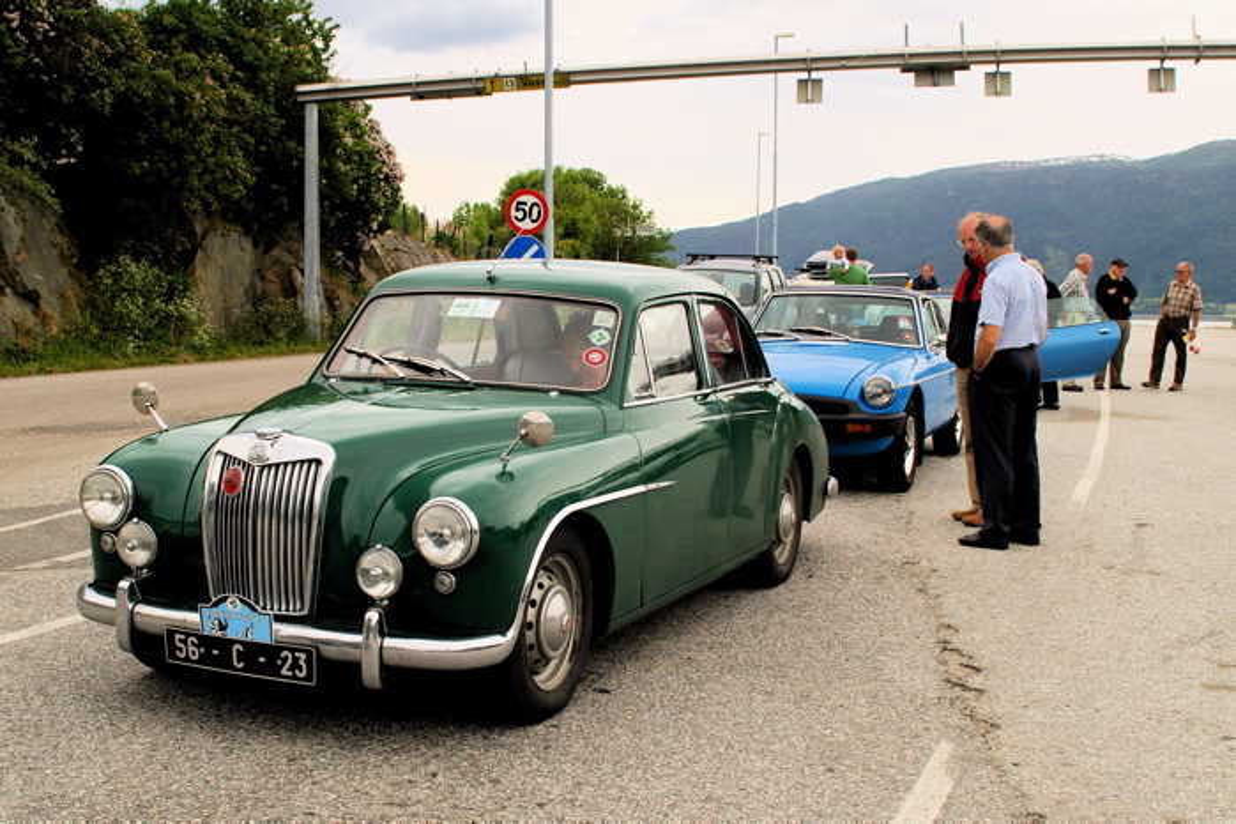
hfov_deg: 40.0
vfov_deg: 27.3
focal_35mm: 50
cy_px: 412
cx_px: 618
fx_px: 1699
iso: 200
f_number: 8
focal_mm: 33
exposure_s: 1/250
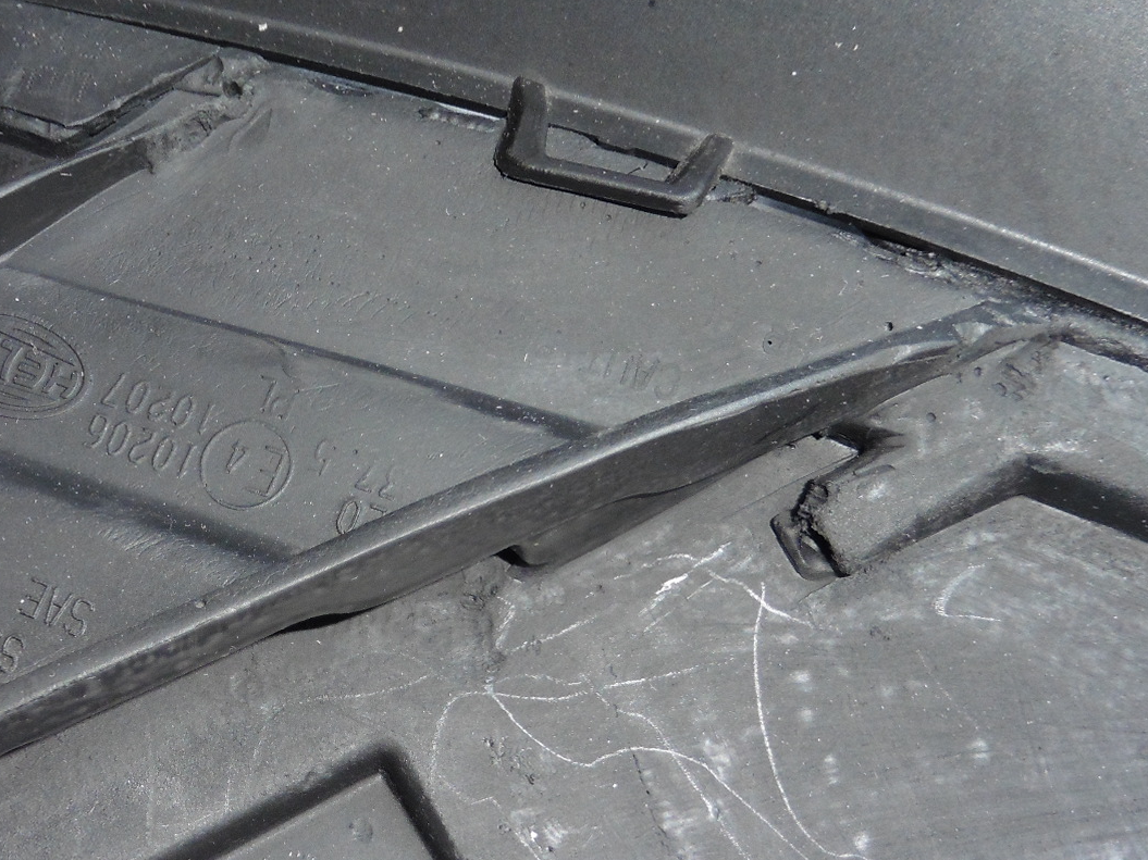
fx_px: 2189
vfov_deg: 22.0
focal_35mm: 66
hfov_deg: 28.9
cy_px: 685
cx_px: 282
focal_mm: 6.1
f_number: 3.7
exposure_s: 1/80
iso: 160
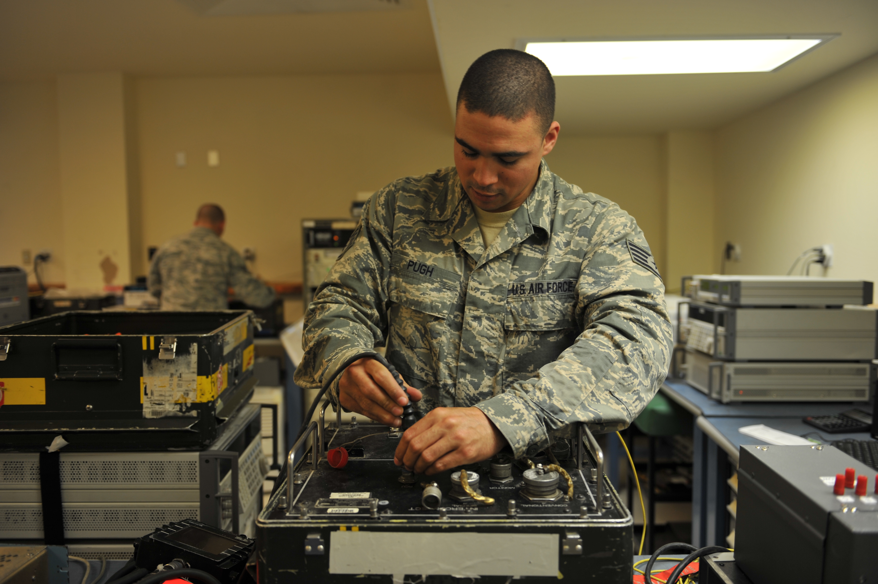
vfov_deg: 42.3
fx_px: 756
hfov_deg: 60.3
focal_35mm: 31
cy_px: 292
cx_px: 439
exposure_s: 1/60
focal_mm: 31
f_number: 2.8
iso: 200
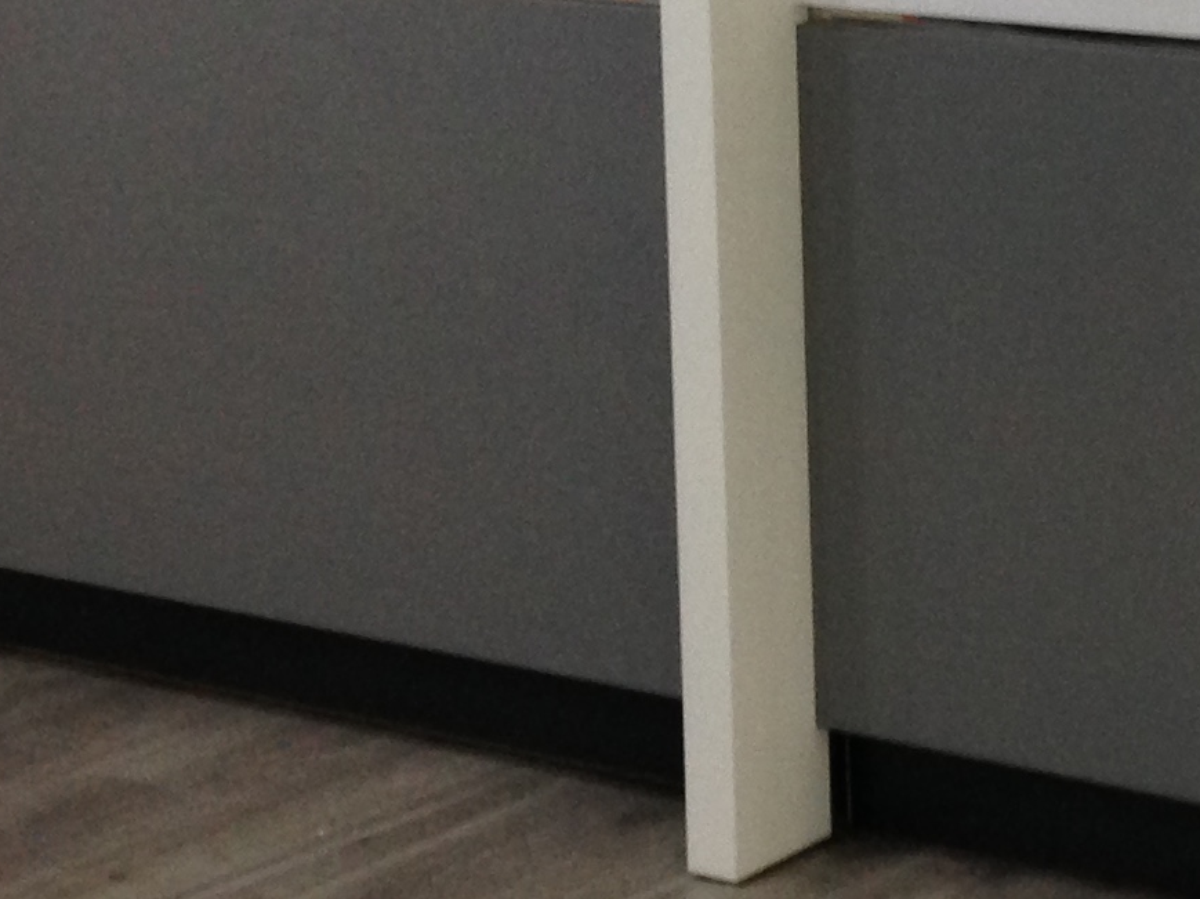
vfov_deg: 11.9
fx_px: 4297
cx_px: 1109
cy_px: 116
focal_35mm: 124
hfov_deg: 15.7
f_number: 2.4
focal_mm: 4.12
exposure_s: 1/20
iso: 100
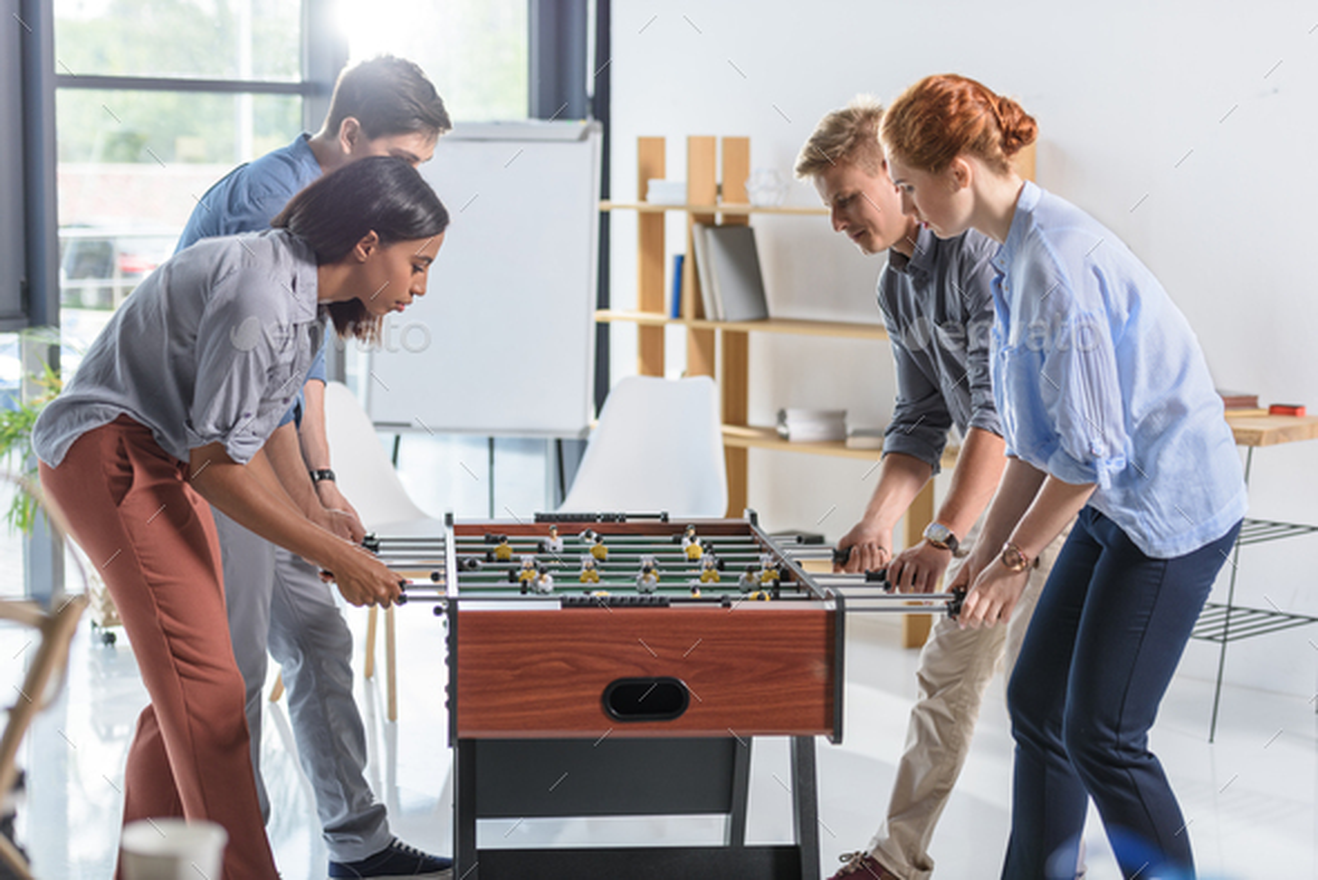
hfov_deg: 28.8
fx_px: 2564
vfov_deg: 19.5
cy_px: 440
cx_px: 659
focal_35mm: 70
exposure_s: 1/250
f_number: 2.8
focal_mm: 70
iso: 200
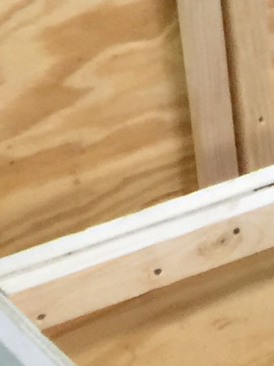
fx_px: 2122
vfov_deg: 9.5
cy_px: 587
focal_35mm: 201
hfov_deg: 7.1
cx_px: 560
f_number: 2.2
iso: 64
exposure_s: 1/15
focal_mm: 4.15
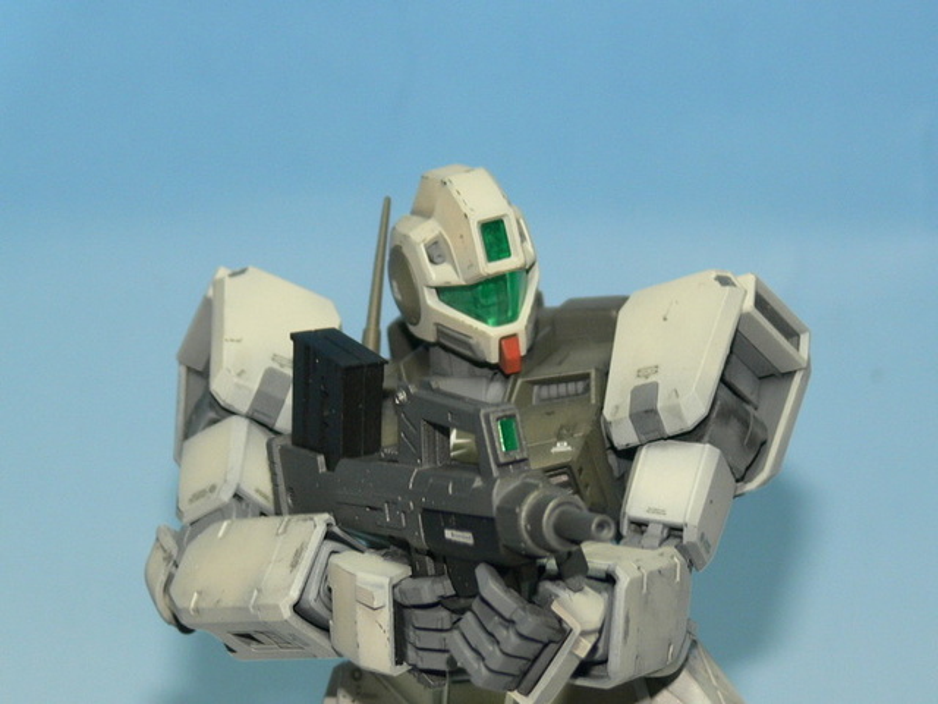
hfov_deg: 12.6
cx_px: 469
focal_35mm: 157
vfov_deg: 9.5
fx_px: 4254
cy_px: 352
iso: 100
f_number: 3.2
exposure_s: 1/50
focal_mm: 20.9
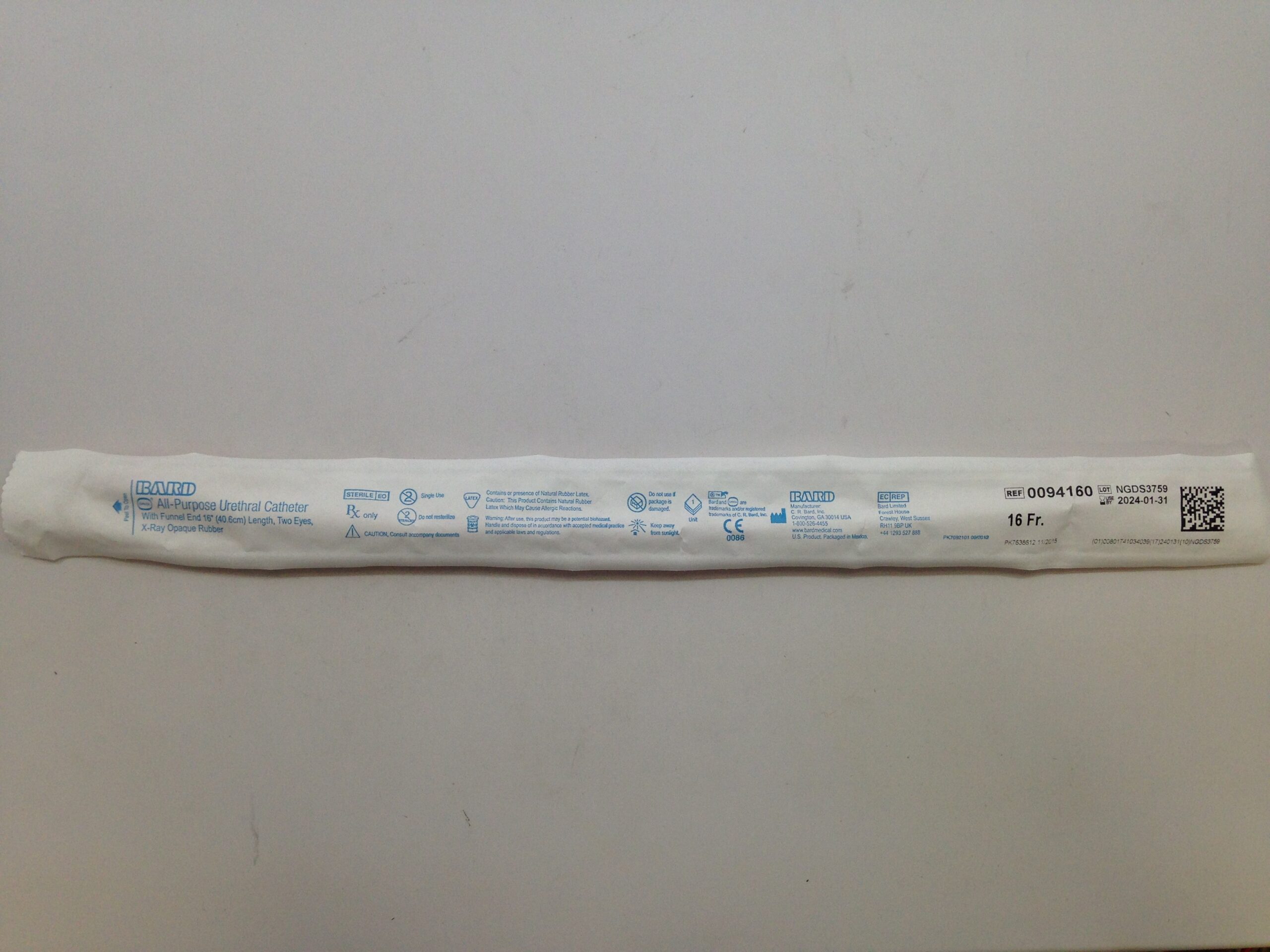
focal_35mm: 33
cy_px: 476
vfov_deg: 42.9
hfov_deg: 55.4
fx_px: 1211
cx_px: 635
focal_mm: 4.12
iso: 80
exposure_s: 1/120
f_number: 2.4
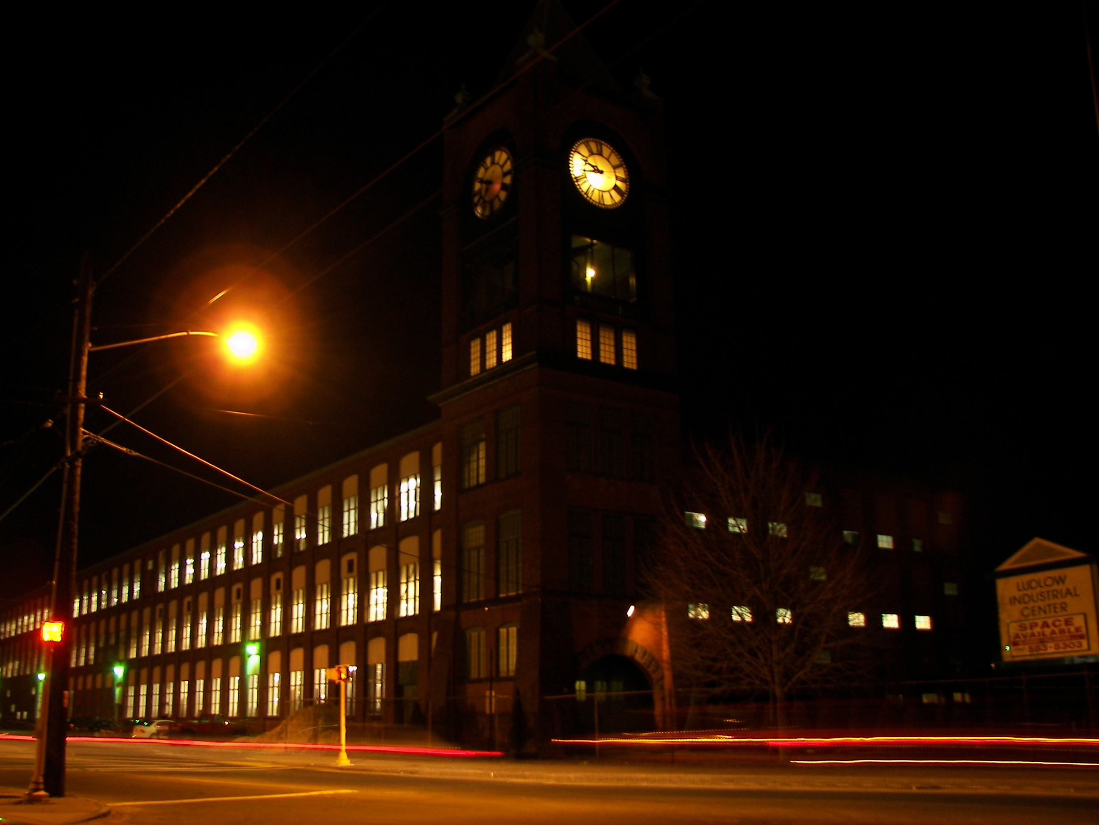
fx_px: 1143
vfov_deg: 39.7
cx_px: 550
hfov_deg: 51.4
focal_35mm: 36
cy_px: 412
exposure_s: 2
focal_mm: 6
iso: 50
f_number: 2.8
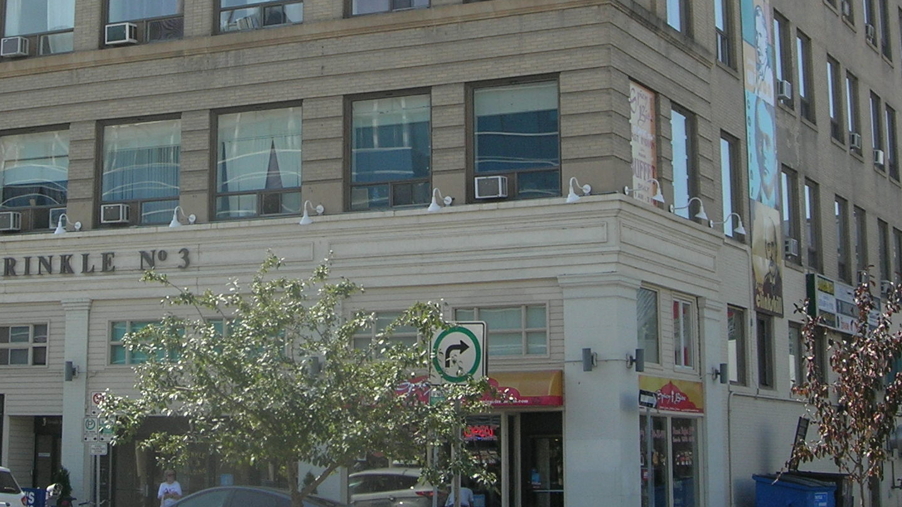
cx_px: 341
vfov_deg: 15.8
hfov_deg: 28.1
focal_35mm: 75
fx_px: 1794
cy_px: 16
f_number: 4.8
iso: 64
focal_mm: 7.8
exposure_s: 1/382
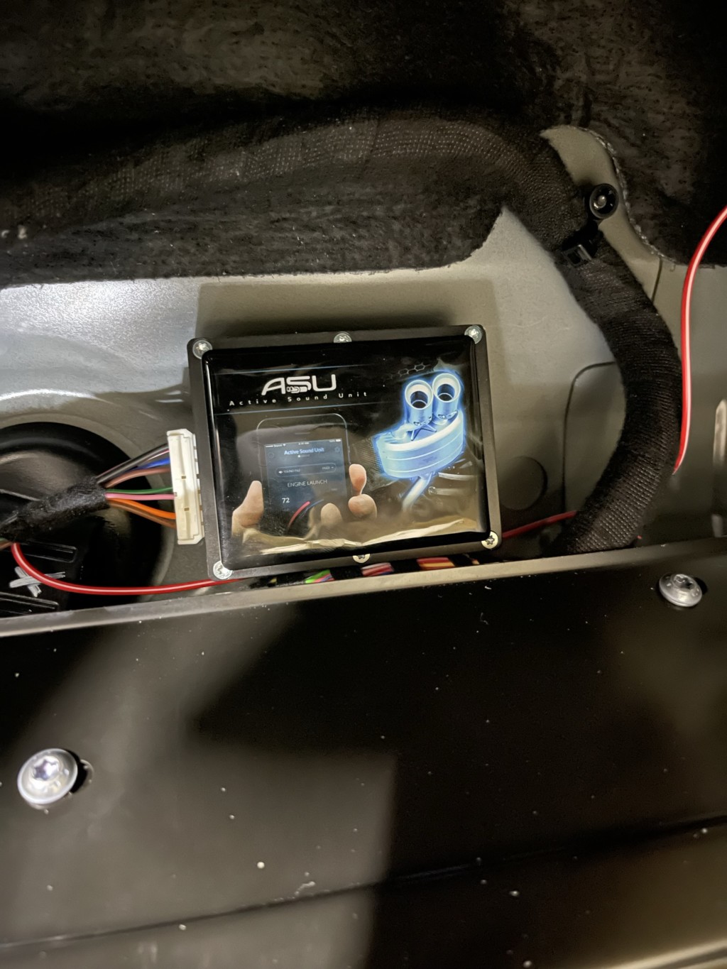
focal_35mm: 26
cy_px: 484
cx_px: 364
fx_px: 728
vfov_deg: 67.3
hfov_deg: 53.1
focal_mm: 5.1
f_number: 1.6
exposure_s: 1/2
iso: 2500
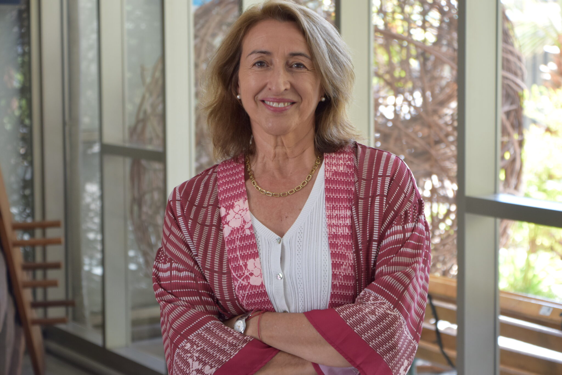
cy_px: 188
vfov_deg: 13.0
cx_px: 281
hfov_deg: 19.5
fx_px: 1639
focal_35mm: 105
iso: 450
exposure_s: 1/60
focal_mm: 70
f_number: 5
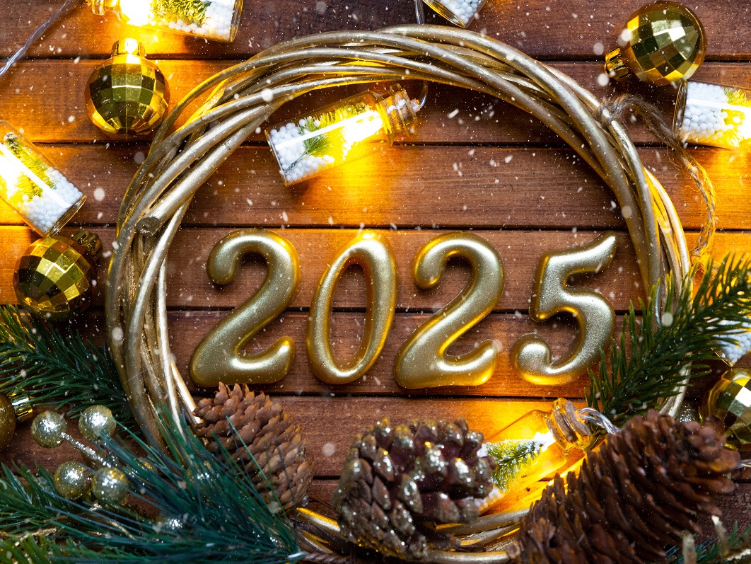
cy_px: 282
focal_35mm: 76
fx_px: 1649
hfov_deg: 25.7
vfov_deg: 19.4
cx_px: 392
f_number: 4
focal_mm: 46.6
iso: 320
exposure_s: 1/10
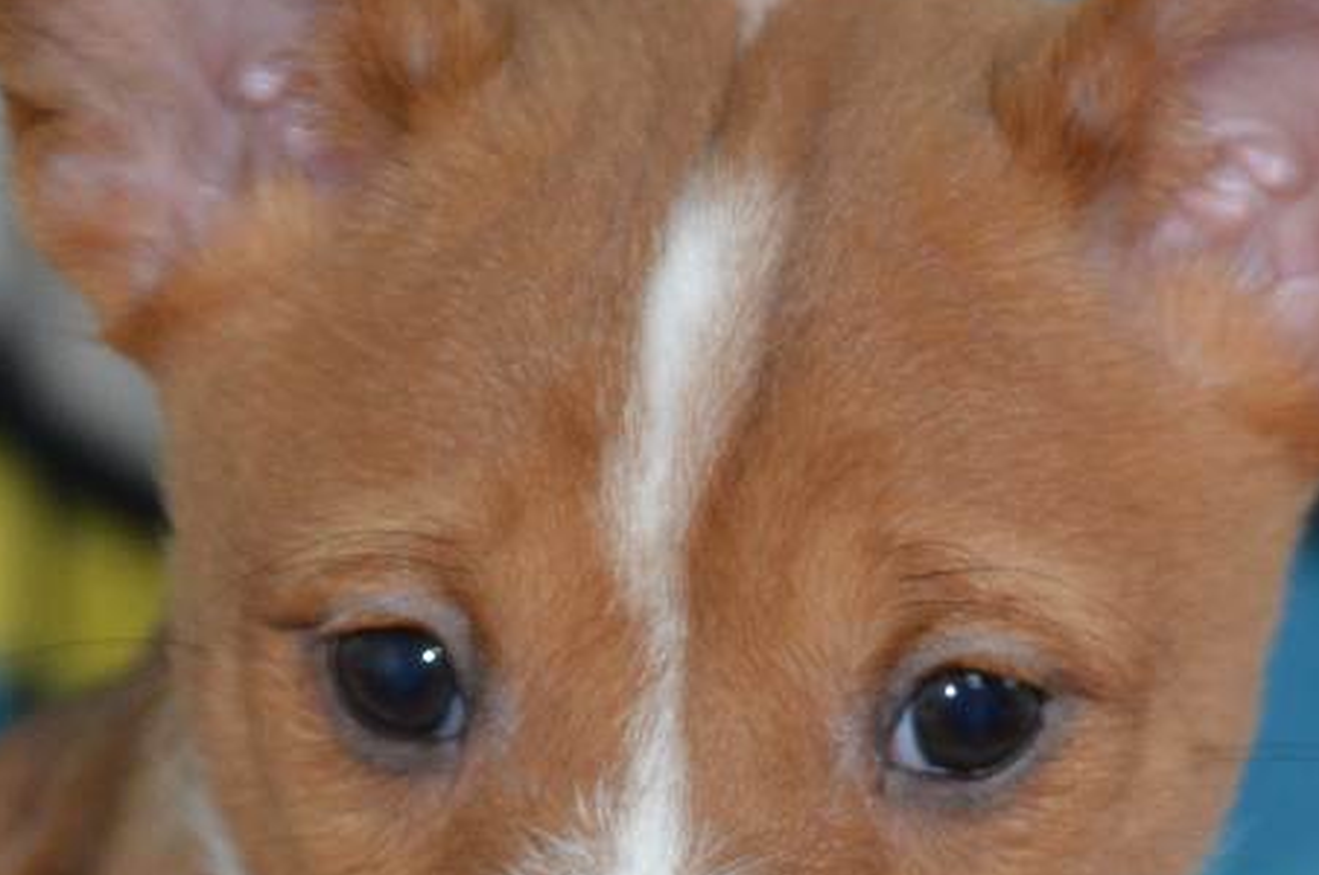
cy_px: 890
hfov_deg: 5.4
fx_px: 14086
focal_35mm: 385
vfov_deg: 3.6
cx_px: 607
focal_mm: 116
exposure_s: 1/60
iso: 1600
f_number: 5.6
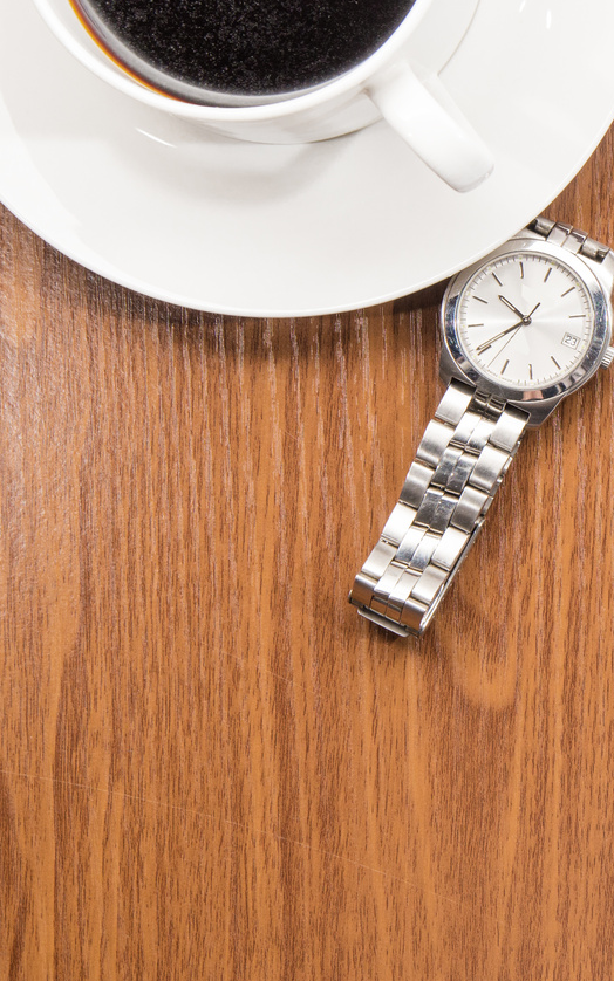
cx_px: 994
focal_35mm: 146
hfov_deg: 8.7
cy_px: 402
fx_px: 3908
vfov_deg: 14.3
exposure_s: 1/160
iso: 400
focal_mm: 60
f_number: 8
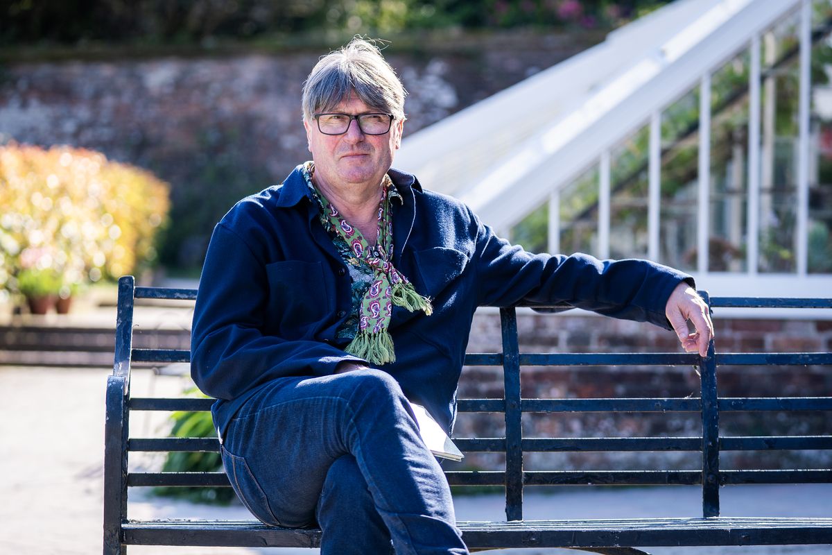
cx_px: 416
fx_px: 1849
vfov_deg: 17.1
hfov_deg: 25.4
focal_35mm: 80
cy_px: 278
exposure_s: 1/500
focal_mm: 80
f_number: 2.8
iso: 100
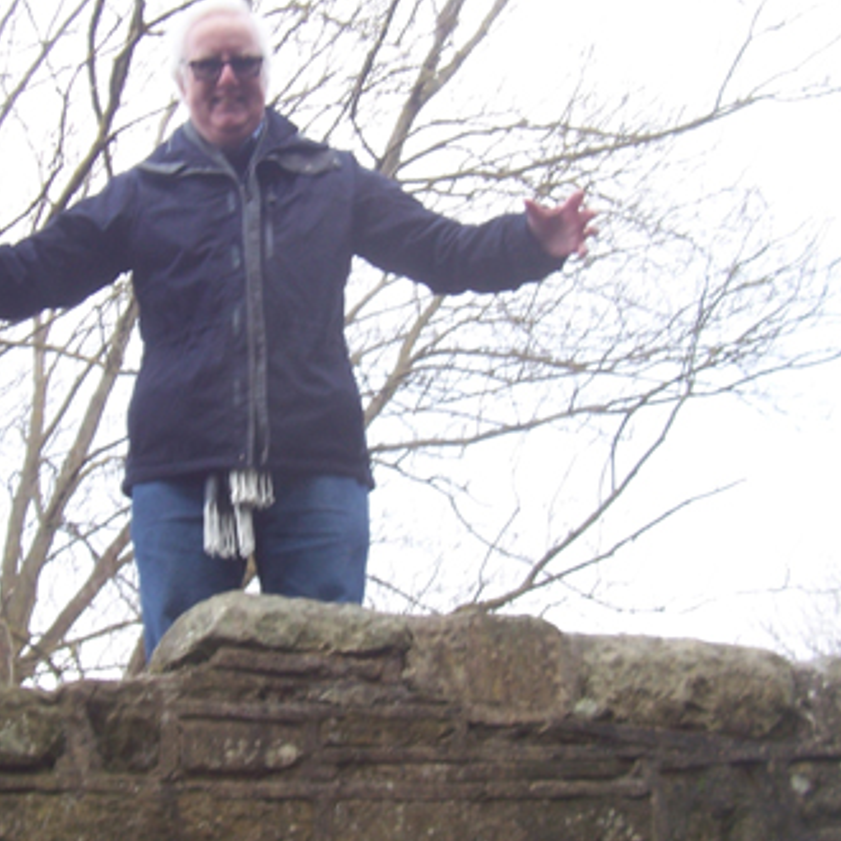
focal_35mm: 58
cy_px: 345
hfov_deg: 29.3
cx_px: 260
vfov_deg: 29.5
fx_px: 1594
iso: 80
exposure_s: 1/45
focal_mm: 5.6
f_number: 2.7
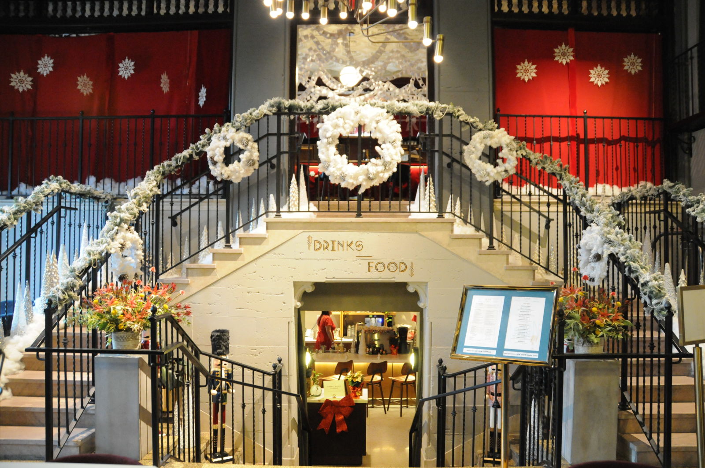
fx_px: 528
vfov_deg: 47.8
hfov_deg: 67.4
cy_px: 234
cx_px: 352
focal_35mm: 27
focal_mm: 18
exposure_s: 1/30
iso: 2500
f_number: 3.5
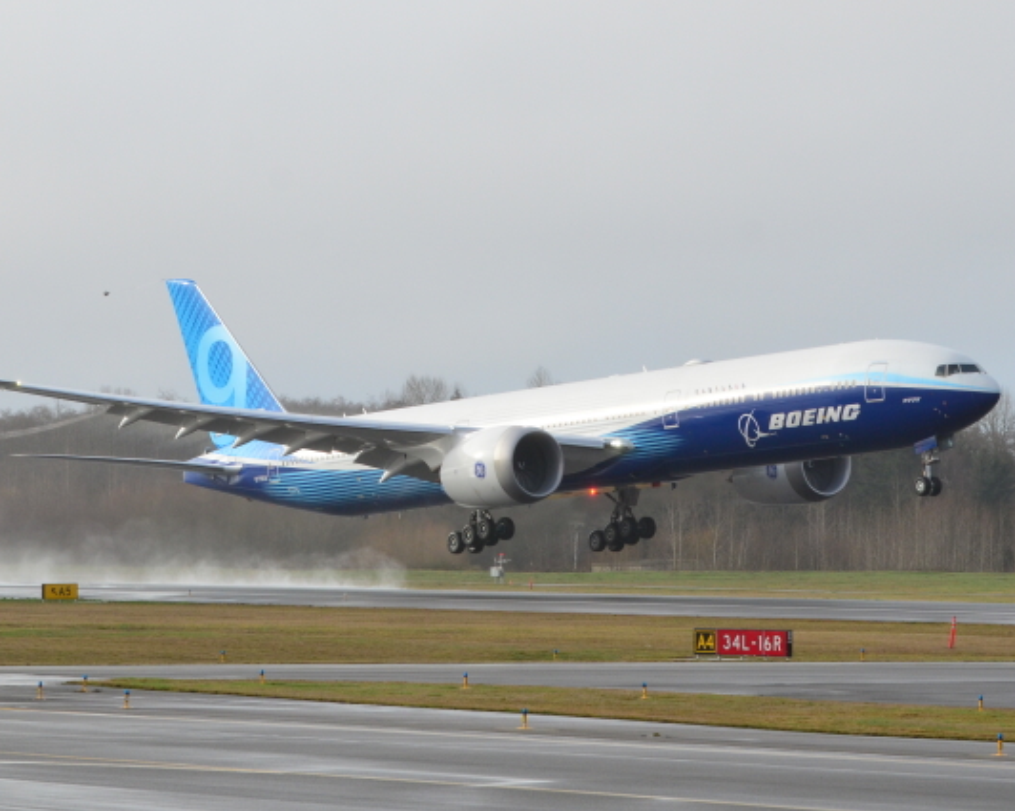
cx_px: 483
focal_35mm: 156
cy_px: 405
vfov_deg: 9.9
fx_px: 4684
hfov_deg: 12.4
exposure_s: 1/1250
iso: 640
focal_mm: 92
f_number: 9
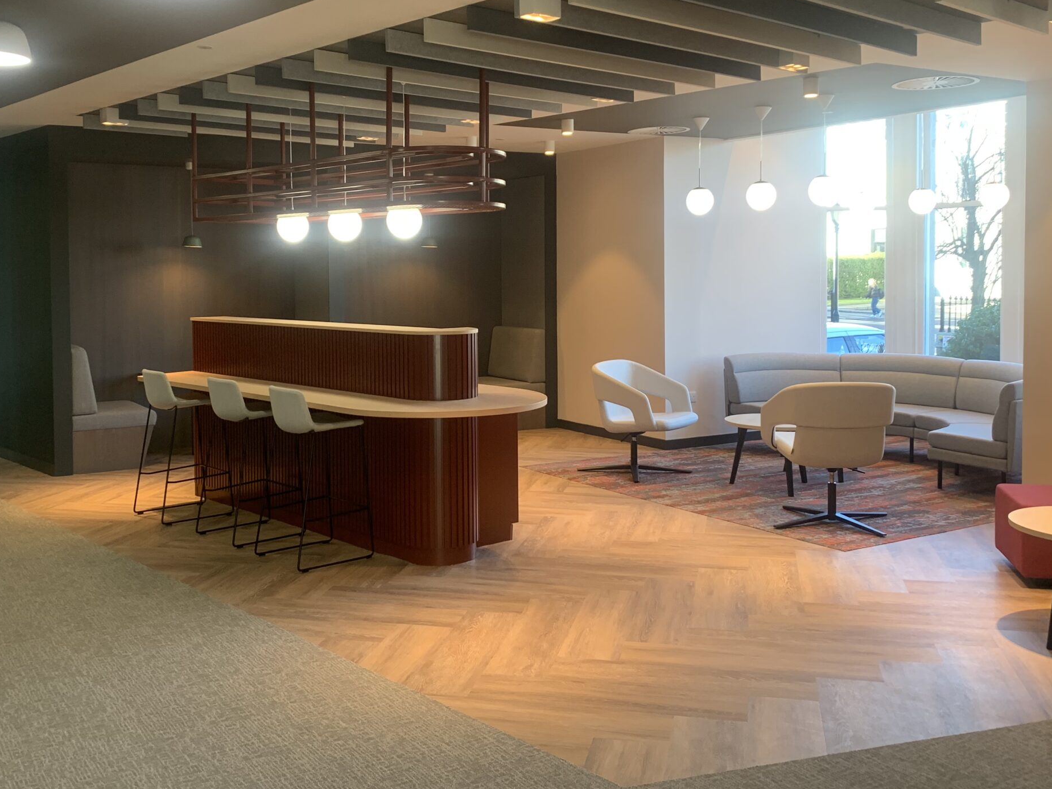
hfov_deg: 51.2
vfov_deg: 39.5
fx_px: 1094
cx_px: 458
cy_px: 315
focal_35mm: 36
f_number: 1.8
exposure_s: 1/80
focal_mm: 4.25
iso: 100
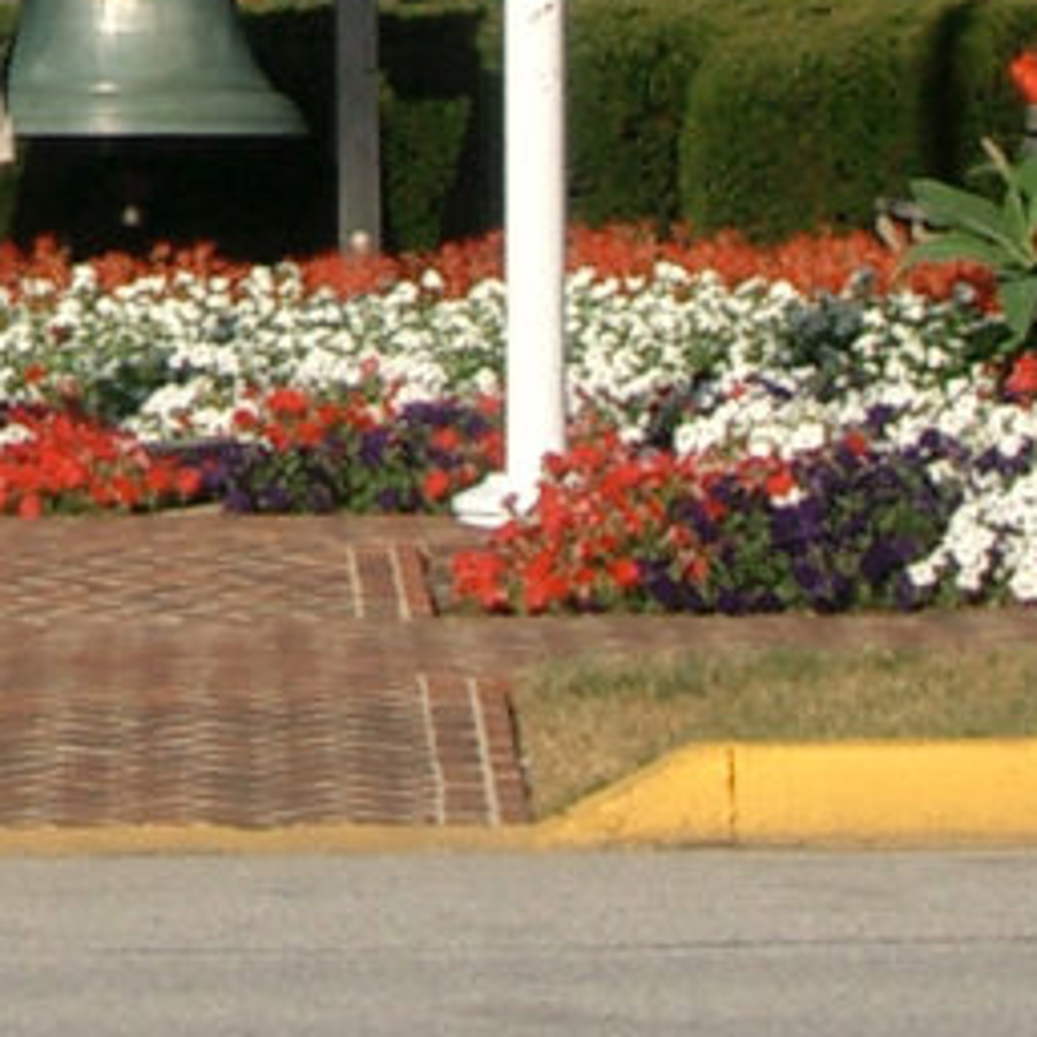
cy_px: -1223
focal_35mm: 326
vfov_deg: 5.2
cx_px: 282
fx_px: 11049
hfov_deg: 5.4
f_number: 6.2
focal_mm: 12.2
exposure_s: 1/320
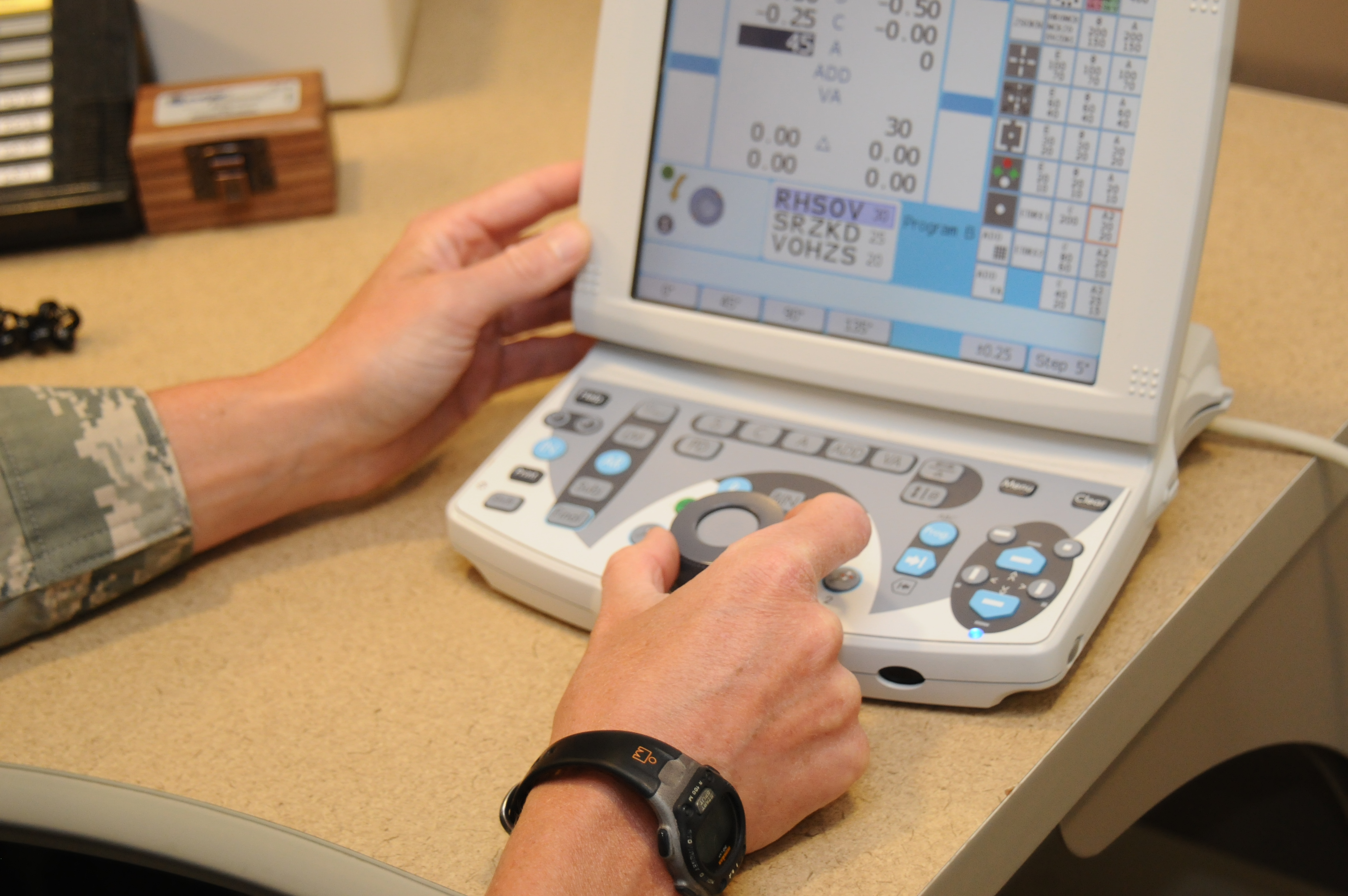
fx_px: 3254
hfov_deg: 23.4
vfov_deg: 15.7
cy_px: 448
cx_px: 674
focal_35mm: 87
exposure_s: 1/60
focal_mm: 58
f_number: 4.8
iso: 800
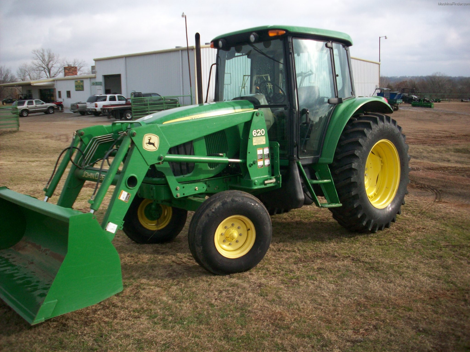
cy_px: 176
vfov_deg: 38.7
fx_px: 502
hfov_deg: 50.1
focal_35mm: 37
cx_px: 235
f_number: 5.6
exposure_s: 1/205
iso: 80
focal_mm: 6.2
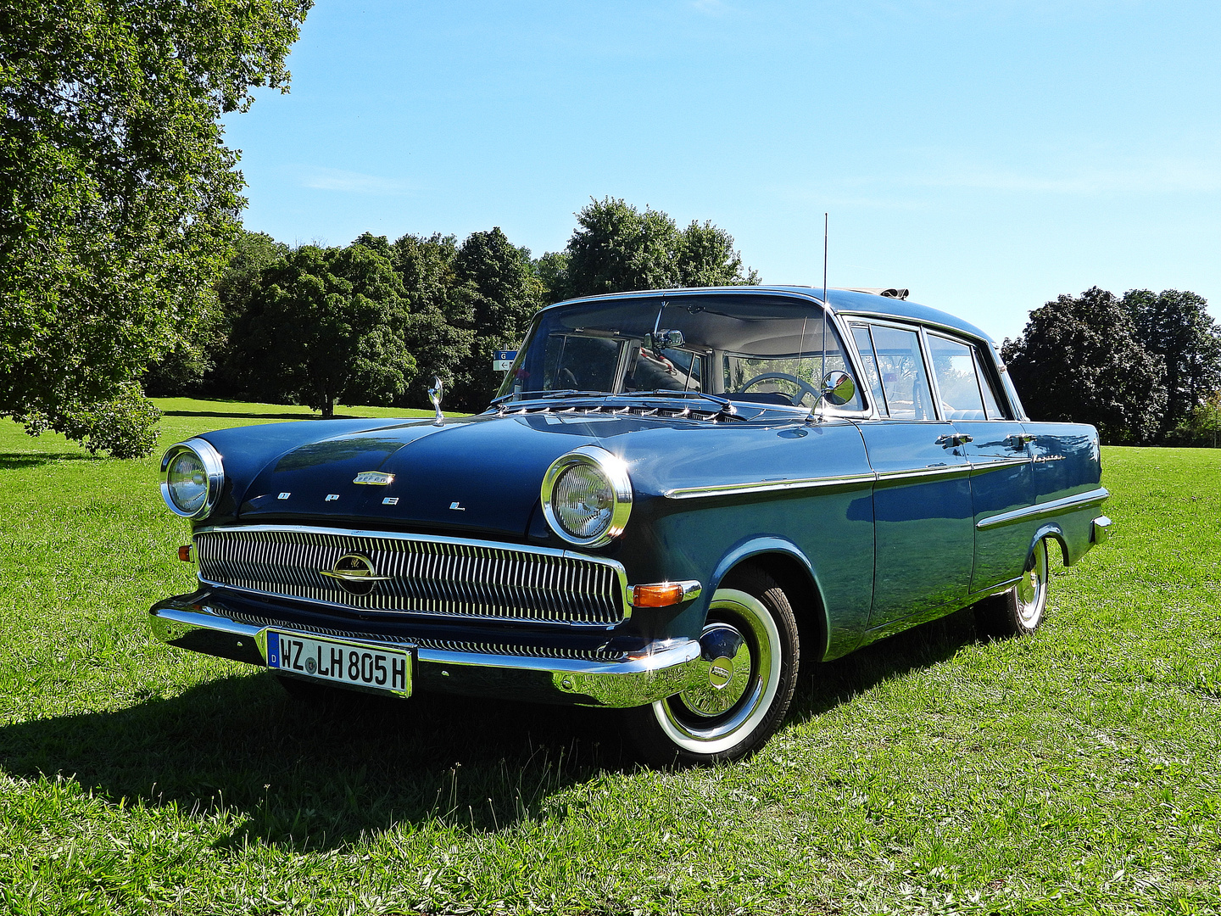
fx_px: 1235
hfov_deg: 52.6
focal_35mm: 35
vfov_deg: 40.7
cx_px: 610
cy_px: 458
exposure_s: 1/1000
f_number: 3.2
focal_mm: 6.3
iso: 100
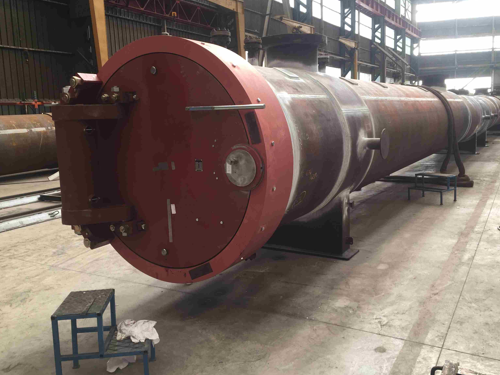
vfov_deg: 45.4
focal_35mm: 31
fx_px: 448
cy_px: 175
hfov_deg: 58.3
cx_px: 264
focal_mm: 4.15
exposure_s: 1/50
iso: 40
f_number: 2.2
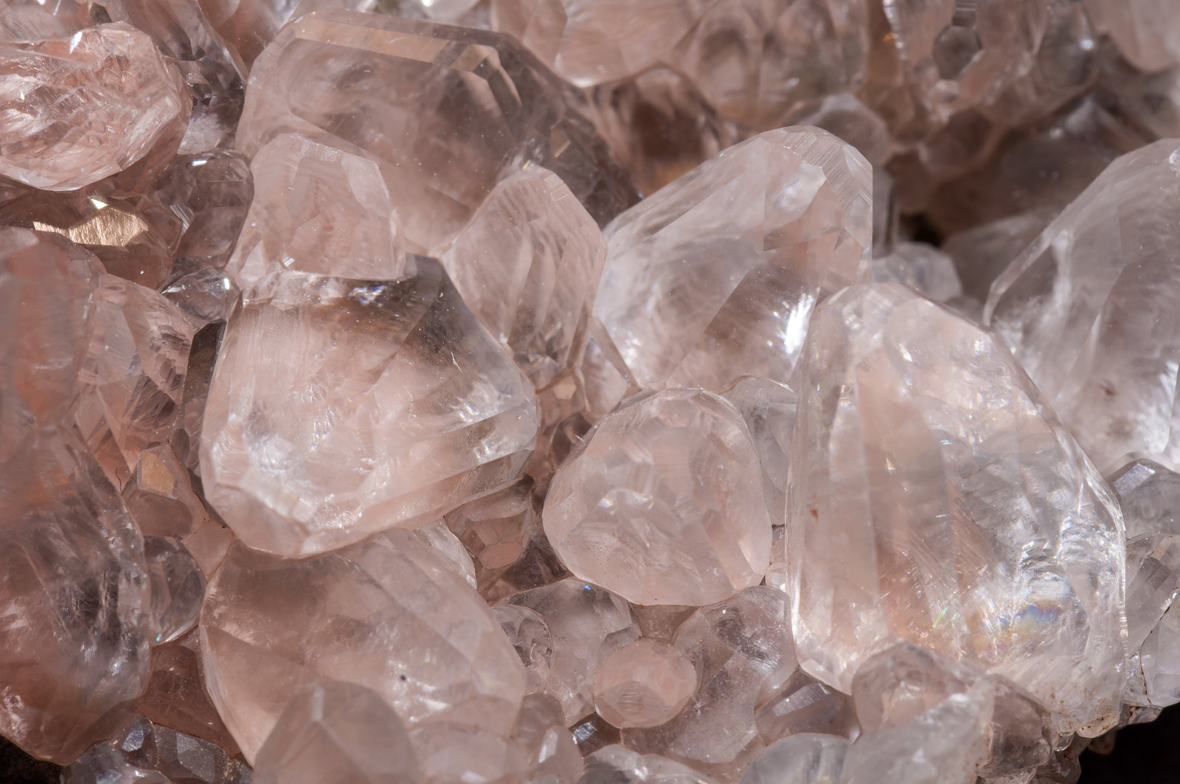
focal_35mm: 90
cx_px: 590
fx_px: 2947
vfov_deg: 15.2
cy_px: 392
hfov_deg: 22.6
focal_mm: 60
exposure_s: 1/1.25
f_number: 25
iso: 250
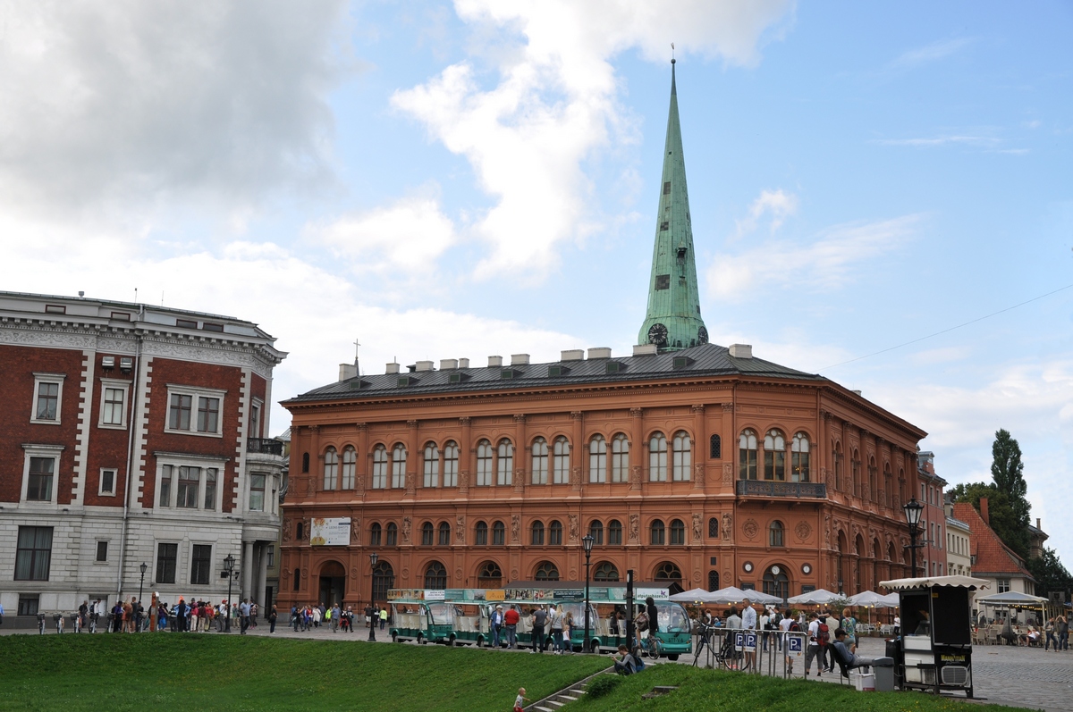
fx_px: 1384
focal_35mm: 46
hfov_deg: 42.4
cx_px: 536
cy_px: 356
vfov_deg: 28.9
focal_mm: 31
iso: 200
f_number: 7.1
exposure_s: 1/250
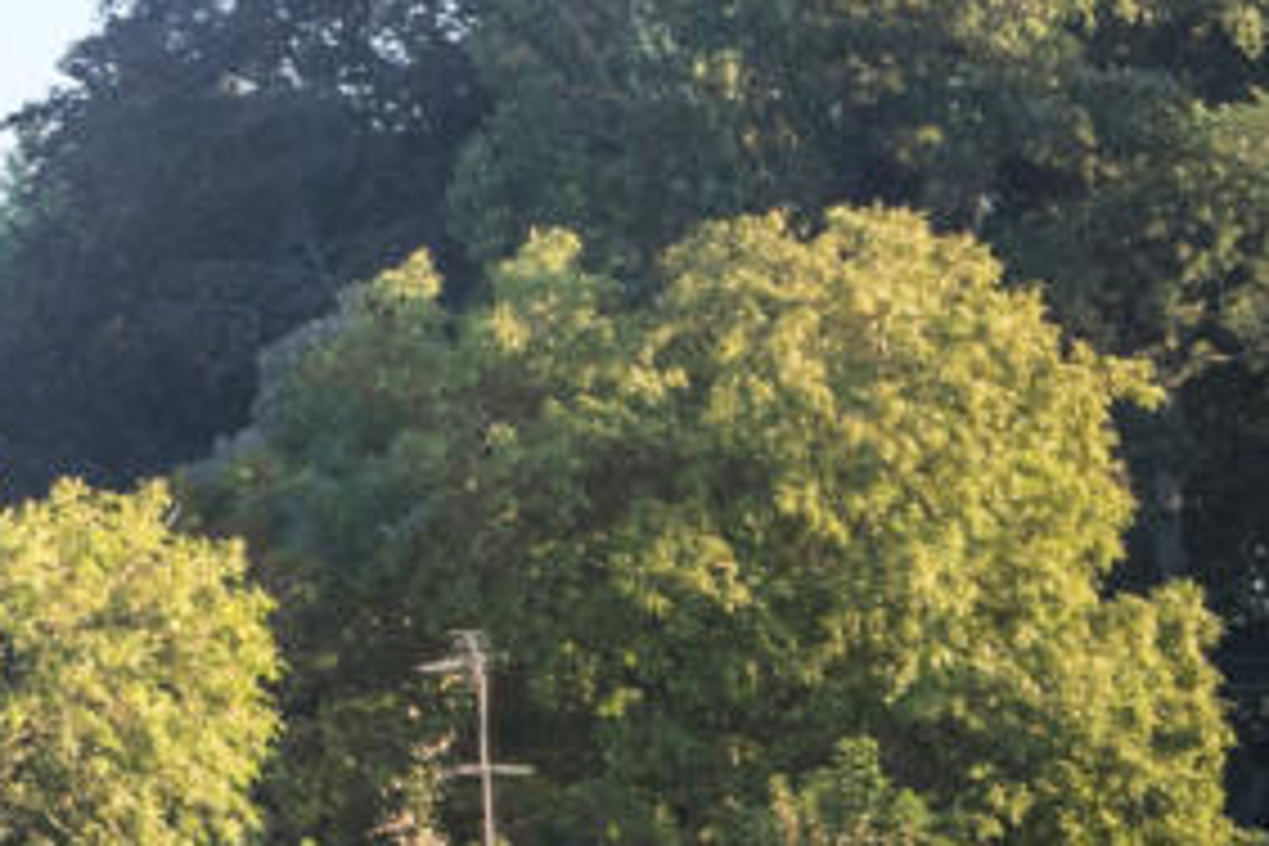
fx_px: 23510
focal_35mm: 667
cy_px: 2189
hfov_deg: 3.0
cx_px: 4262
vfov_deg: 2.0
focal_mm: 98
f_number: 8
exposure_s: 1/320
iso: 400
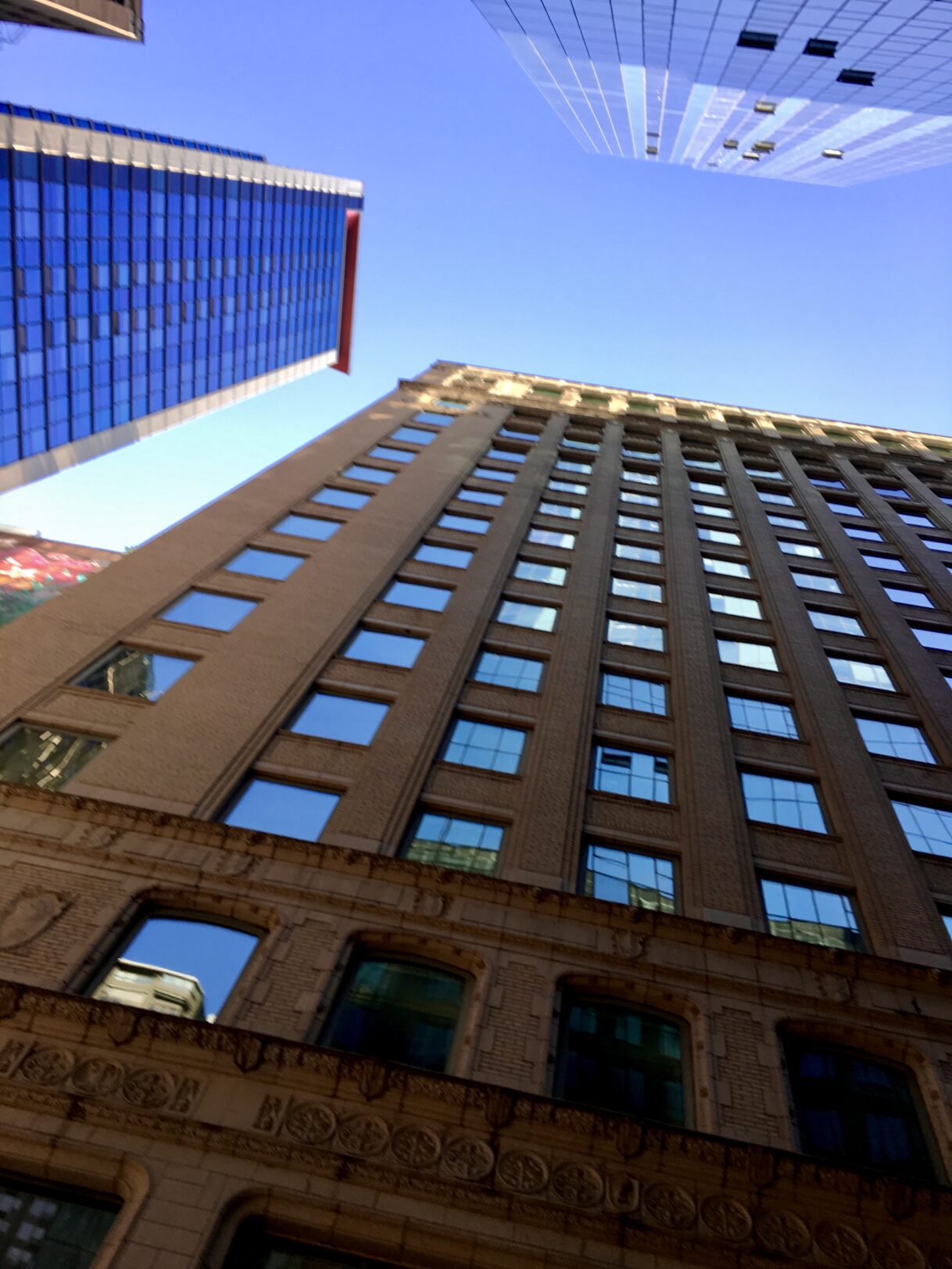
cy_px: 634
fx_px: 1063
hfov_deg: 48.2
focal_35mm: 29
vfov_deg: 61.7
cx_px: 476
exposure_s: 1/204
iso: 25
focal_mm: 4.15
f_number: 2.2
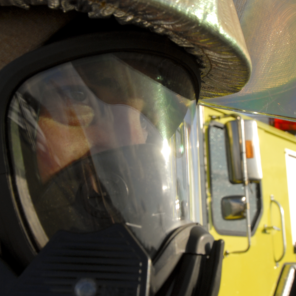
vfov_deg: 28.6
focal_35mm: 60
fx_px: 580
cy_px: 151
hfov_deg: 28.5
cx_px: 191
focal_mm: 28
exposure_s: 1/320
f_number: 9
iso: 200
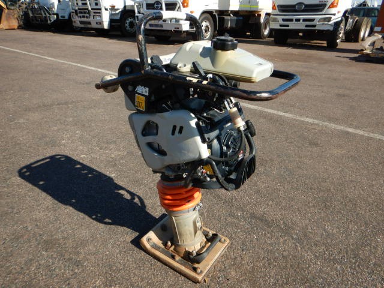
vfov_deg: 56.8
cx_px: 192
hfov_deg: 71.6
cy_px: 144
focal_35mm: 24
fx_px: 266
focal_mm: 4.3
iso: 125
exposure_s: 1/1500
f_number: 2.8
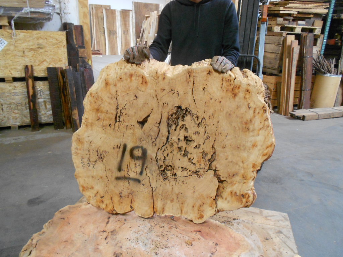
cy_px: 128
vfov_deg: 53.1
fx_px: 258
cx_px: 172
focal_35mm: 26
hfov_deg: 67.3
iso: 400
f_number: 3.2
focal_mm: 4.6
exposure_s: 1/20
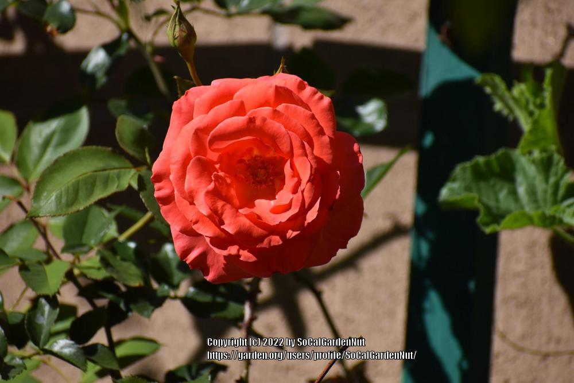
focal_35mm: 450
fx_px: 7176
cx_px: 287
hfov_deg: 4.6
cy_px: 192
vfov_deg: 3.1
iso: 200
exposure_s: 1/1250
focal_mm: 300
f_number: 6.3
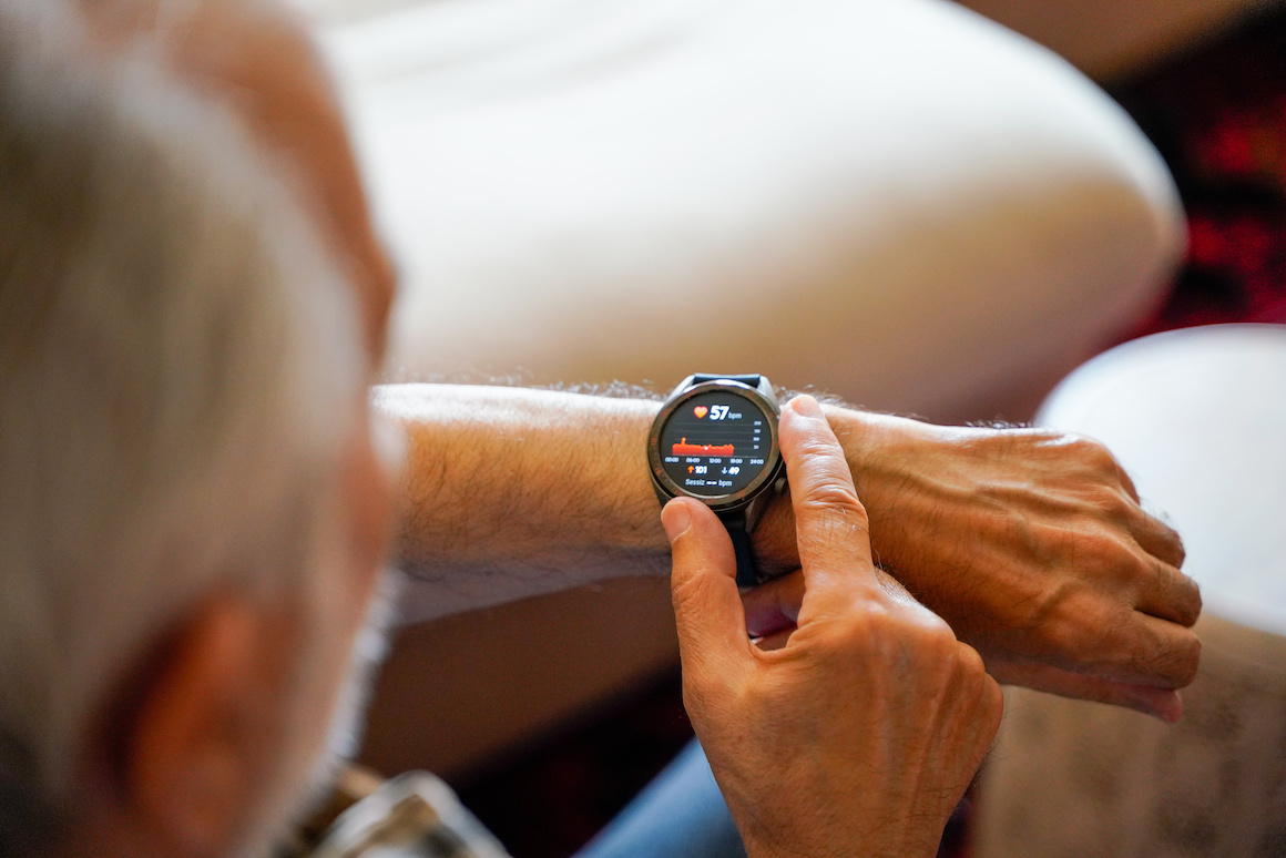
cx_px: 643
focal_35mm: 75
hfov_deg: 27.0
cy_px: 429
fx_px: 2680
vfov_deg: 18.2
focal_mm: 75
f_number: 2.8
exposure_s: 1/100
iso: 3200
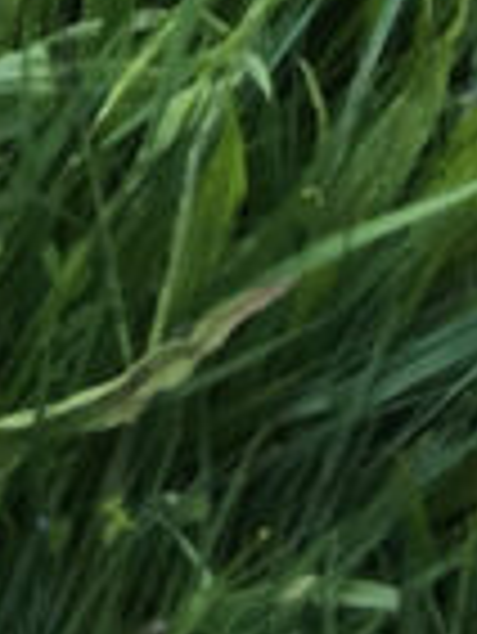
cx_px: 1166
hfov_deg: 6.7
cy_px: -1655
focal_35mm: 211
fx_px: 3871
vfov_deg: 7.5
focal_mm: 4.15
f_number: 2.2
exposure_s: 1/120
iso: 40
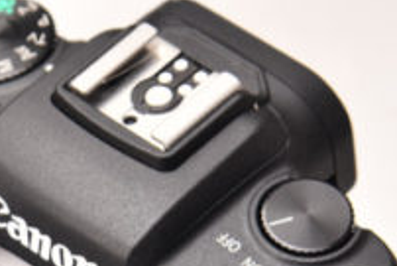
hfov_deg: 5.3
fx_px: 4249
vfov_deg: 3.6
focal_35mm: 385
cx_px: -80
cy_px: 437
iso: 400
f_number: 8
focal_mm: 112
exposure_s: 1/200
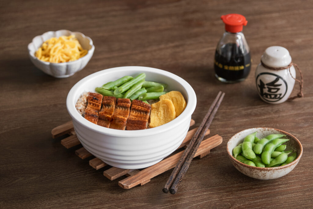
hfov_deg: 17.1
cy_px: 104
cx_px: 156
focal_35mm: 120
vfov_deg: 11.4
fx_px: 1043
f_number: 4
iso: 500
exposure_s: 1/60
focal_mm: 80
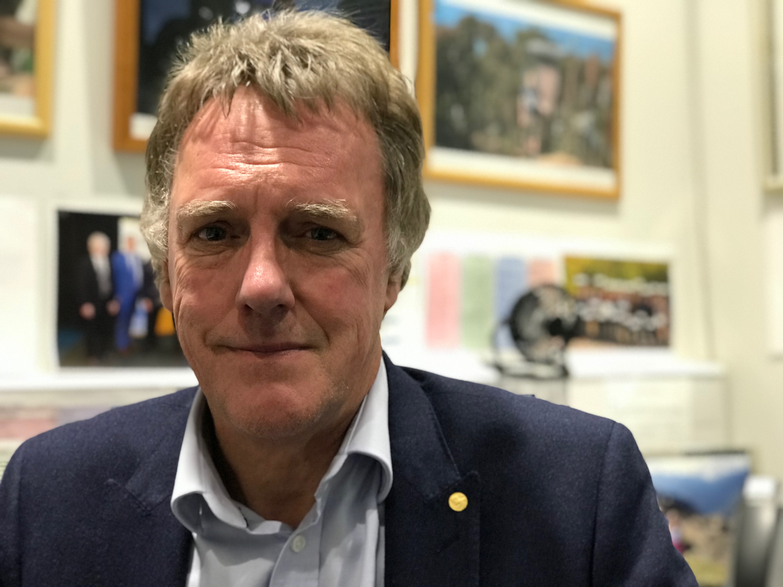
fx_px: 1289
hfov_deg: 33.8
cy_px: 294
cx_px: 392
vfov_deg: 25.7
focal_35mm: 57
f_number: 2.8
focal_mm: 6.6
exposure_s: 1/50
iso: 250
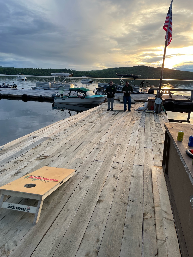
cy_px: 128
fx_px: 193
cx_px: 96
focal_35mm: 26
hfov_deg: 53.1
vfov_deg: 67.3
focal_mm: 4.2
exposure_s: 1/288
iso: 32
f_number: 1.6
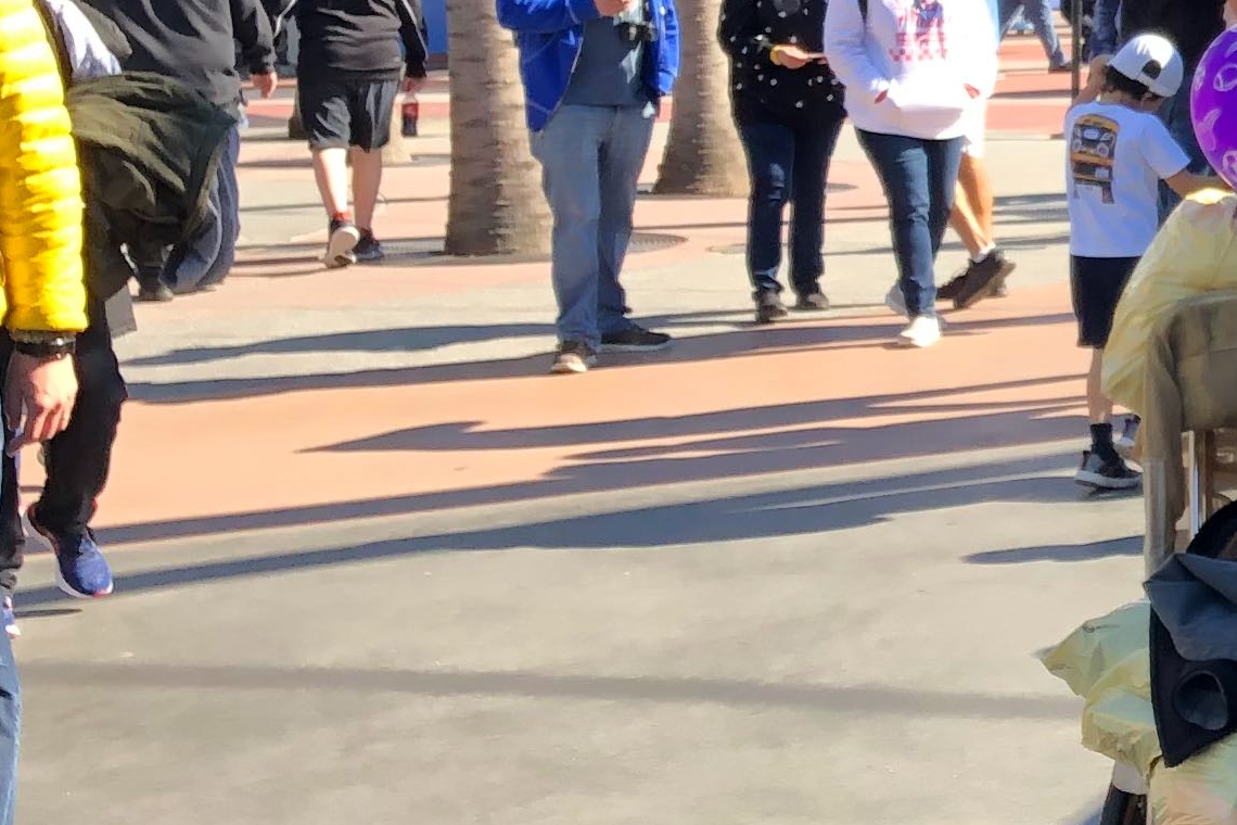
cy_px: 180
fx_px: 3539
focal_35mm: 103
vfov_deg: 13.2
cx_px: 1977
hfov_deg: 17.4
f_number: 1.8
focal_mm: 3.99
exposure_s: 1/159
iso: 20
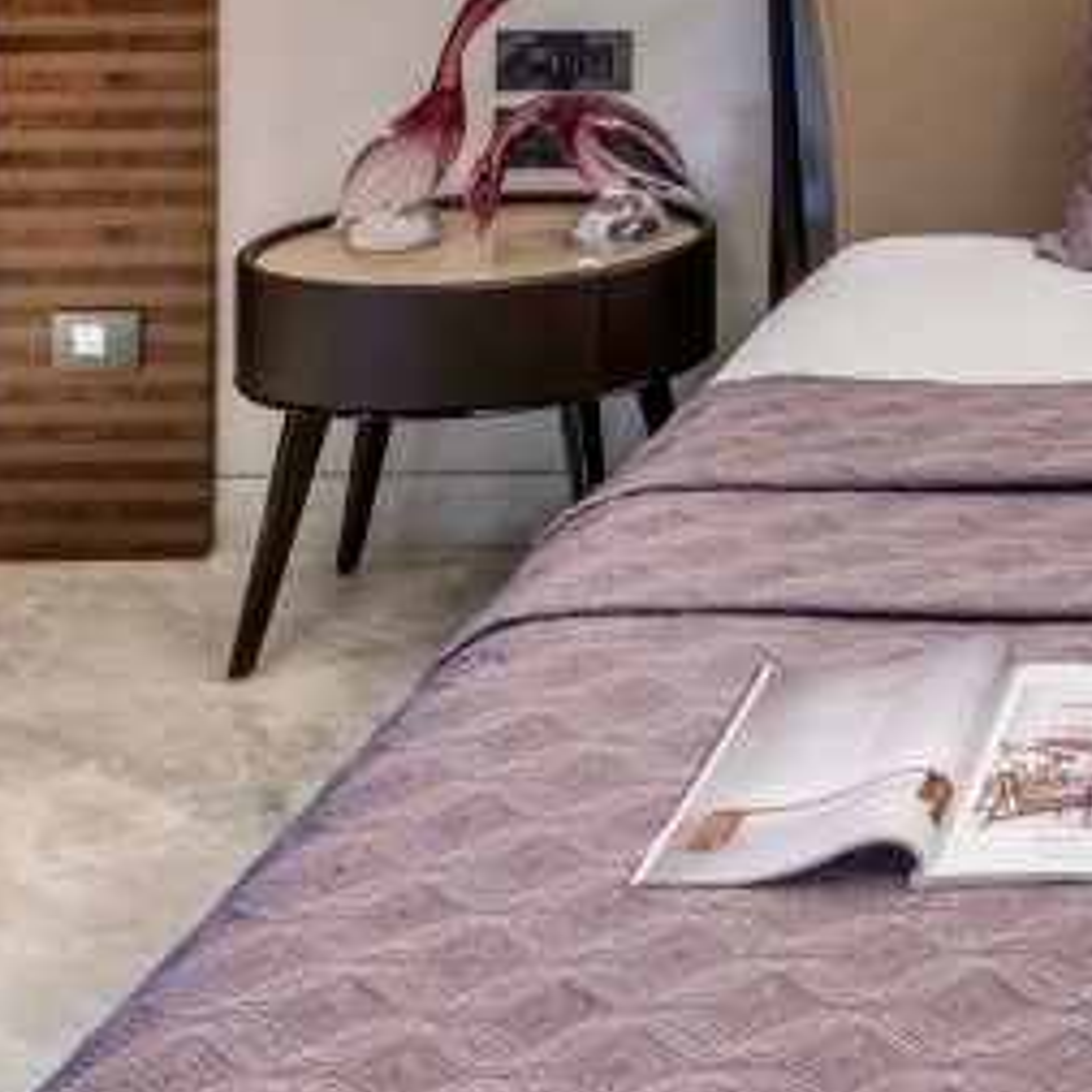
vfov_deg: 23.8
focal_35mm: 62
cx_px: 1545
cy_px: -393
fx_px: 2213
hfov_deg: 23.4
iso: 200
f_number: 14
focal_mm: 16
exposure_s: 2.5
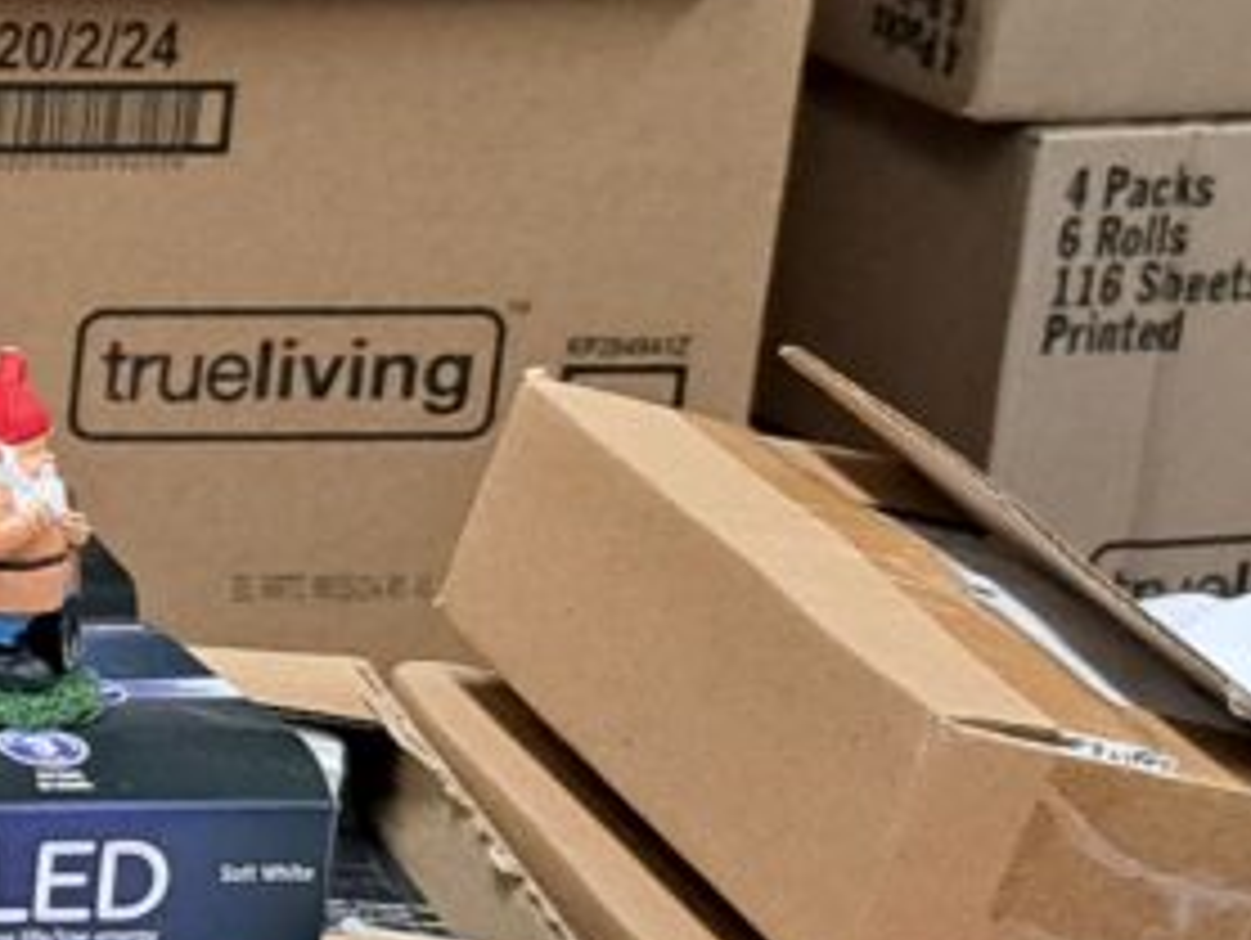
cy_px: 463
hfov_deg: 12.5
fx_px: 4992
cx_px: -1305
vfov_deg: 10.8
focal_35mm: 138
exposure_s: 1/60
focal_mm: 5.23
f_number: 1.8
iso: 250
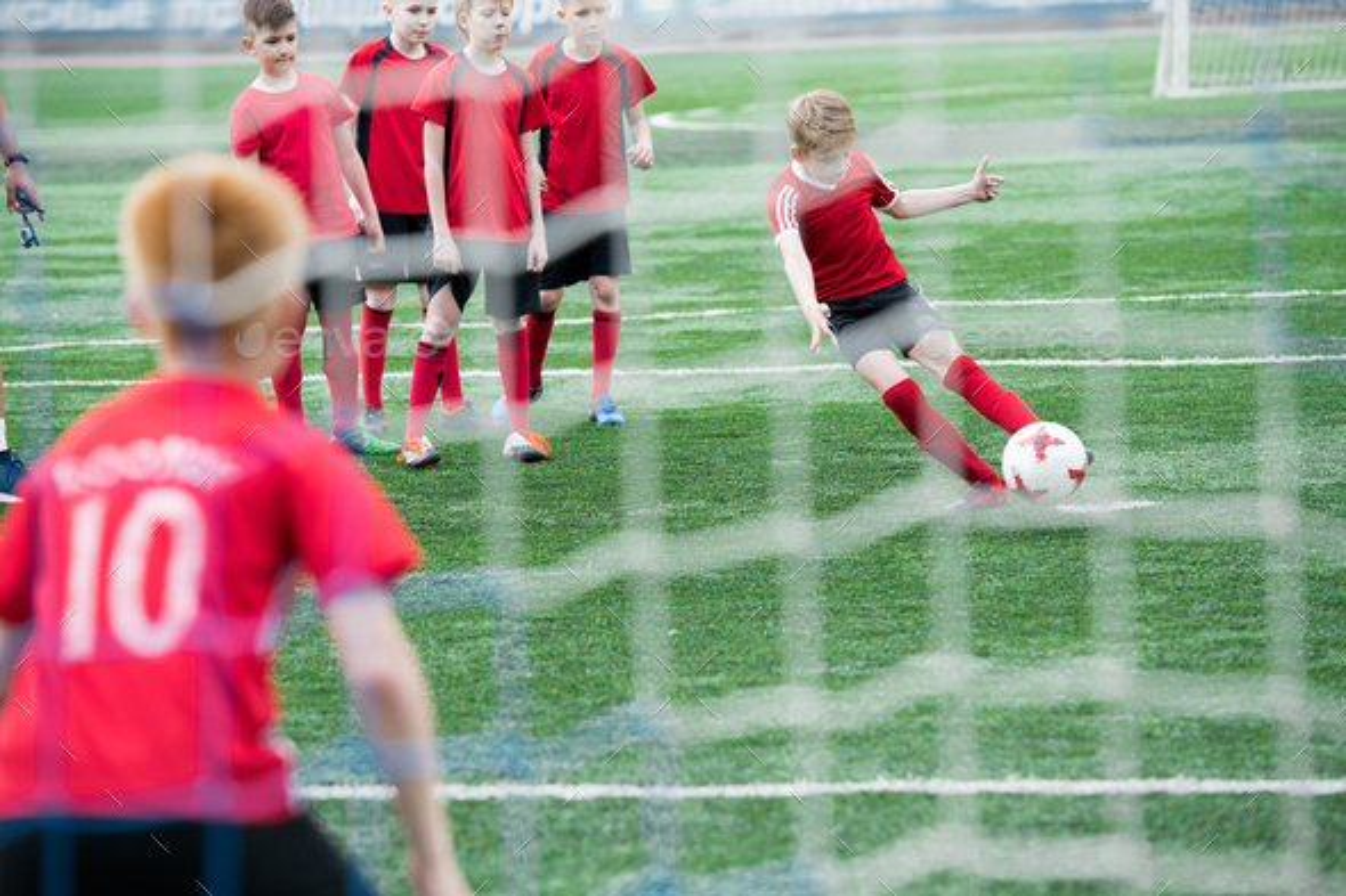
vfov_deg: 7.6
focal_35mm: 180
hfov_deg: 11.4
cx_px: 673
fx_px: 6728
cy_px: 448
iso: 640
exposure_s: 1/1600
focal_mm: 180
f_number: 5
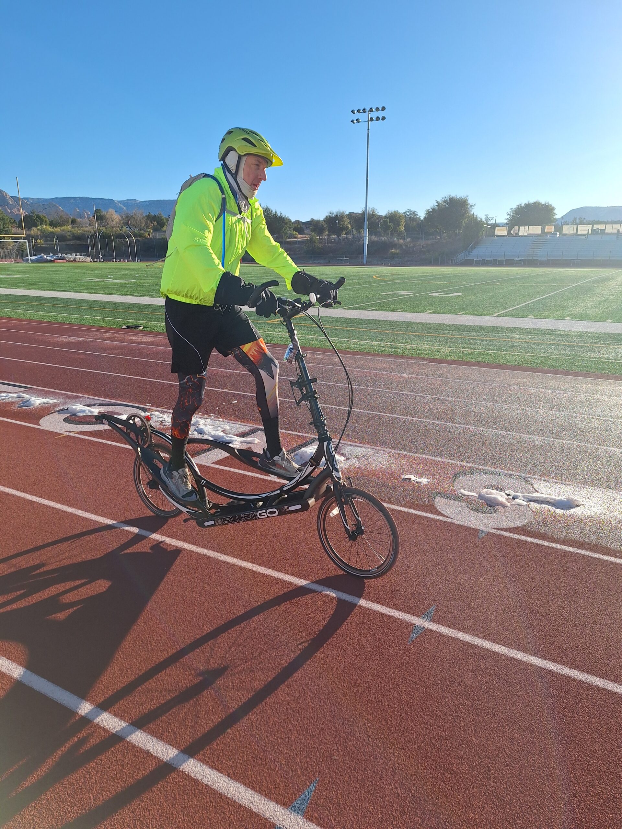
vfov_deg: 73.9
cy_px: 414
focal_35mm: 23
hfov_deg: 58.9
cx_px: 311
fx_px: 551
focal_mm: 5.54
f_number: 1.8
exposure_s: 1/2252
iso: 40
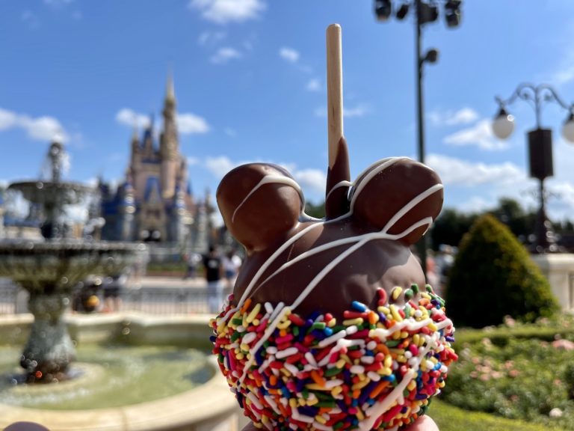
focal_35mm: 26
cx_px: 287
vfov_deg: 53.1
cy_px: 216
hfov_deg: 67.3
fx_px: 431
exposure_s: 1/5917
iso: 32
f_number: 1.6
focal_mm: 5.1
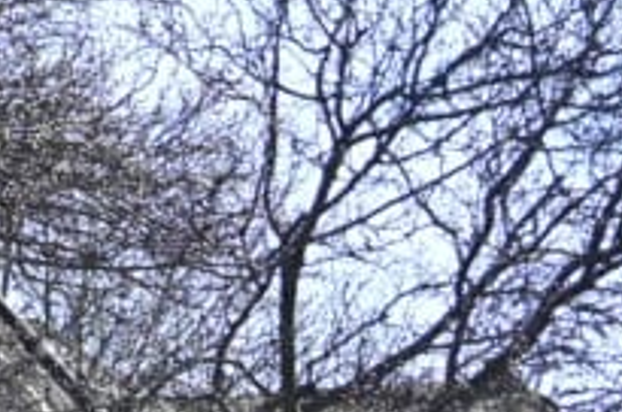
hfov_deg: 6.5
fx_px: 5313
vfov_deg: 4.4
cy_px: -303
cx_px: -686
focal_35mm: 308
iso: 800
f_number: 4
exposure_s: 1/4000
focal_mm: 70
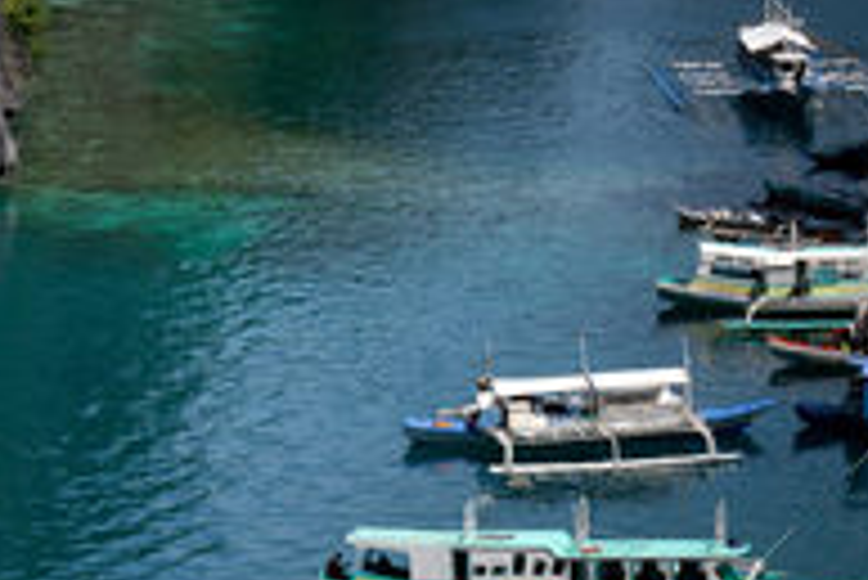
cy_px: 483
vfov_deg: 6.4
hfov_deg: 9.6
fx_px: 5163
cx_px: 351
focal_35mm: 214
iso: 200
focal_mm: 70
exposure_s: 1/500
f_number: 16
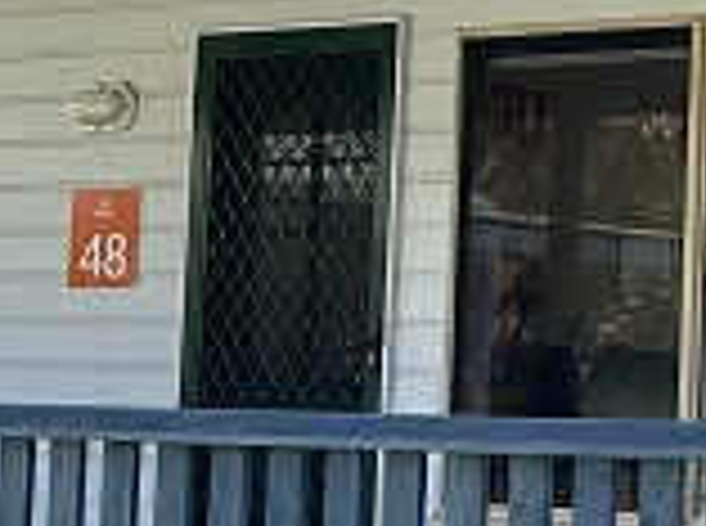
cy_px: 162
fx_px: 3378
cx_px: 832
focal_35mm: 166
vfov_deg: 8.9
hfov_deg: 11.7
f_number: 1.5
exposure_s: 1/1295
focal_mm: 5.7
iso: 50
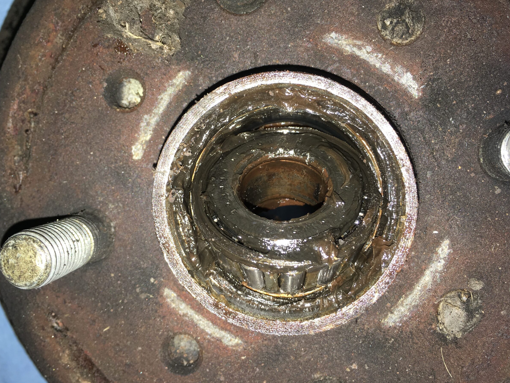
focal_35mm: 31
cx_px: 243
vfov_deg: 45.4
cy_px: 180
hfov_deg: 58.3
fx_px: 457
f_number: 2.2
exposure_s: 1/34
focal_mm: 4.15
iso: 25
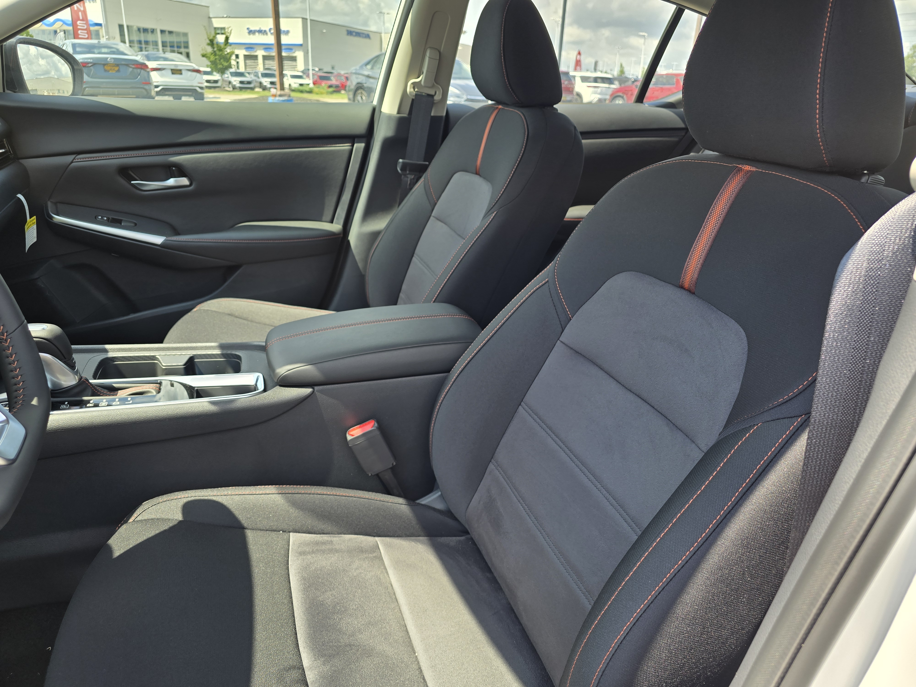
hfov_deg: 73.9
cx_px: 458
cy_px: 344
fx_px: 609
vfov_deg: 58.9
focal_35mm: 23
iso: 20
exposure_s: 1/180
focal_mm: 6.3
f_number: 1.7
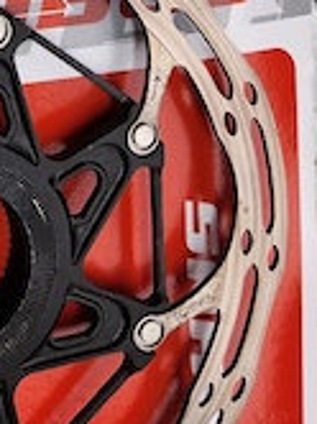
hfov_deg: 12.7
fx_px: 1359
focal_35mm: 111
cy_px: -266
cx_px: -141
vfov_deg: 15.9
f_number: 1.8
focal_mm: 5.4
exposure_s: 1/120
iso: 25
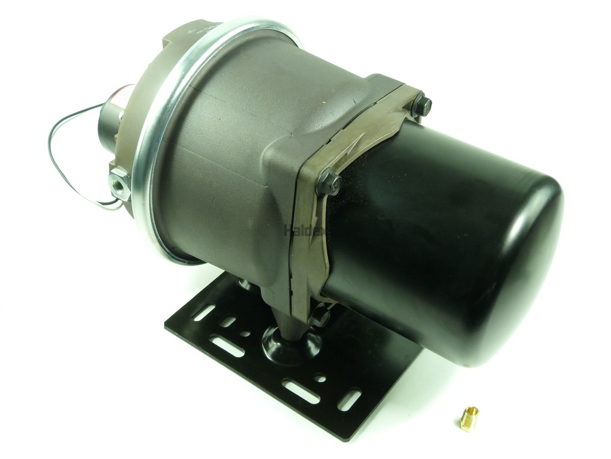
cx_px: 306
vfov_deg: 33.6
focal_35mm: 43
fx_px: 759
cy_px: 230
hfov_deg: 43.9
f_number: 4
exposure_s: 1/20
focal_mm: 7.8
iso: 160
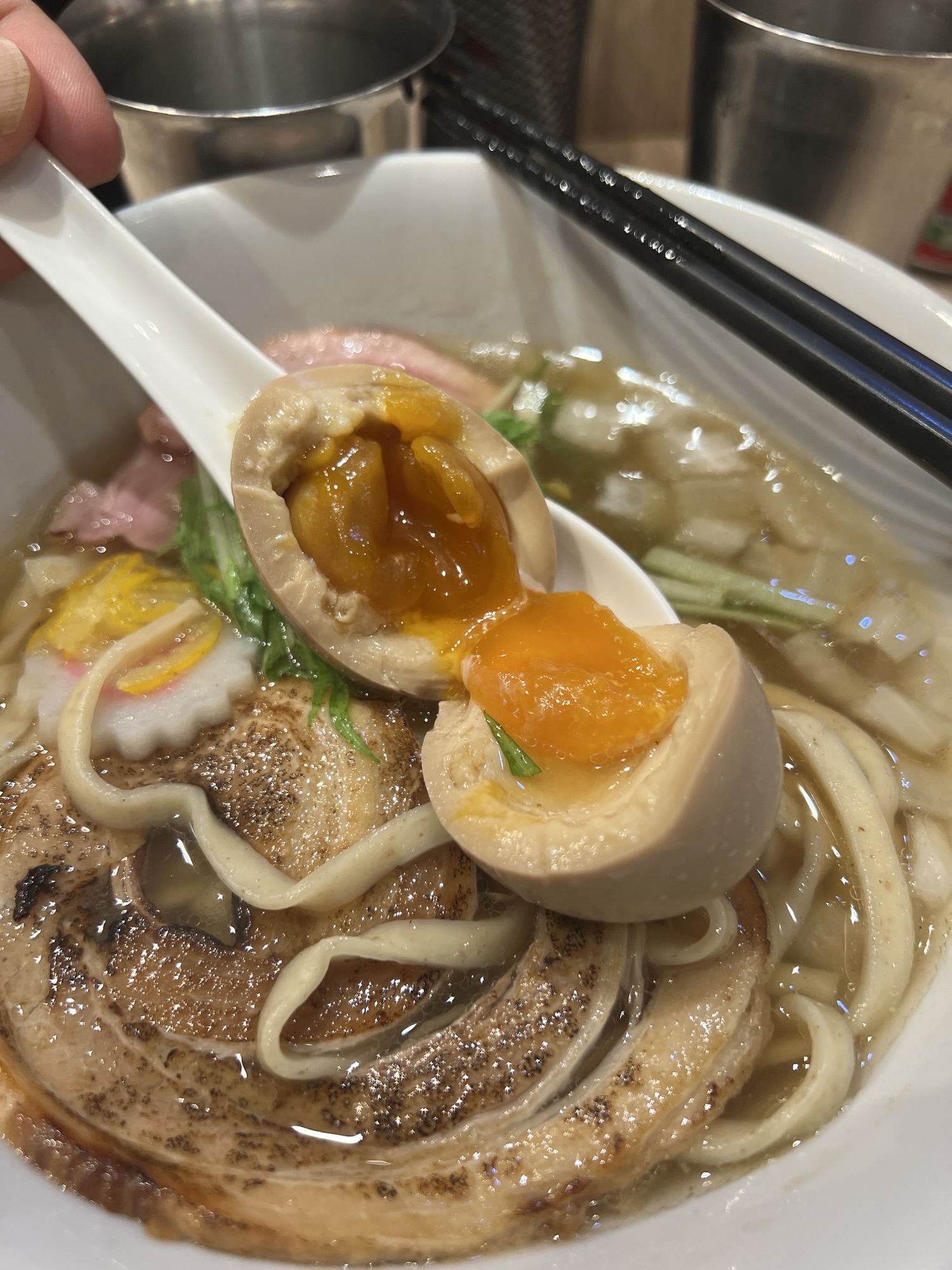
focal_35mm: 26
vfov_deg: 67.3
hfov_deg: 53.1
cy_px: 635
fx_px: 953
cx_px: 476
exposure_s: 1/100
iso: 100
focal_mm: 5.7
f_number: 1.5
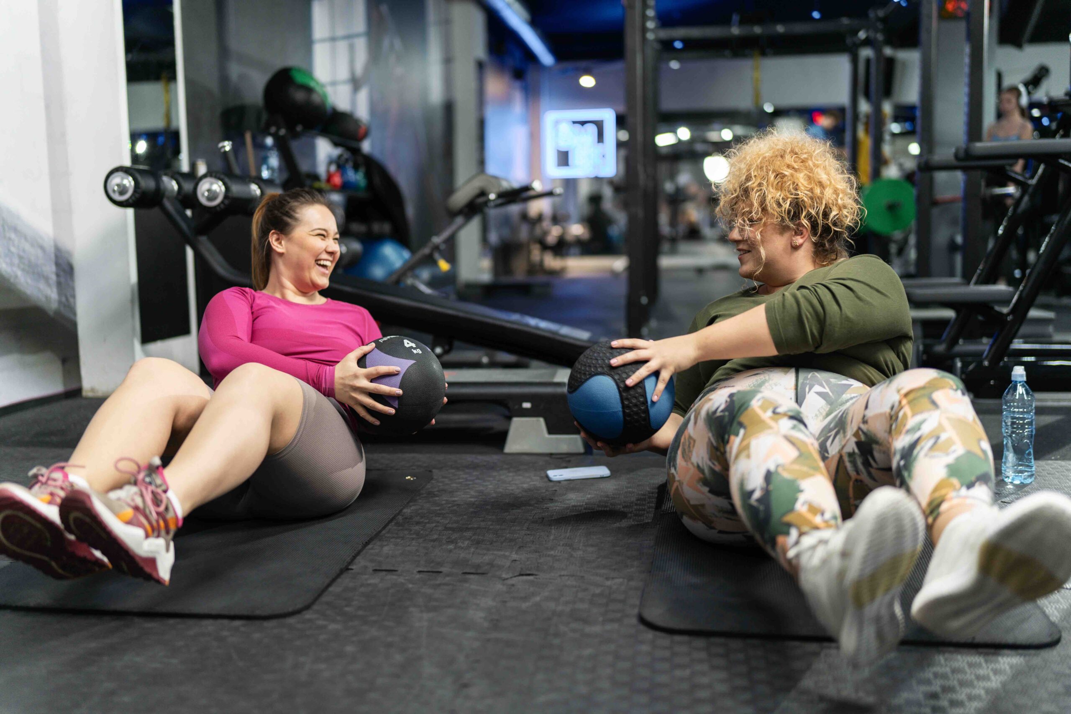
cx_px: 536
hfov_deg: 54.4
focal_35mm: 35
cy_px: 357
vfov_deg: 37.9
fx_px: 1041
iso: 160
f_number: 1.2
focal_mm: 35
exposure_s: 1/100
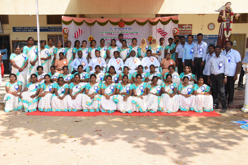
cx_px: 124
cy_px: 82
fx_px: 248
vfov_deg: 36.9
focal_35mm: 36
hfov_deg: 53.1
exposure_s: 1/125
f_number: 13
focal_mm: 24
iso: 400
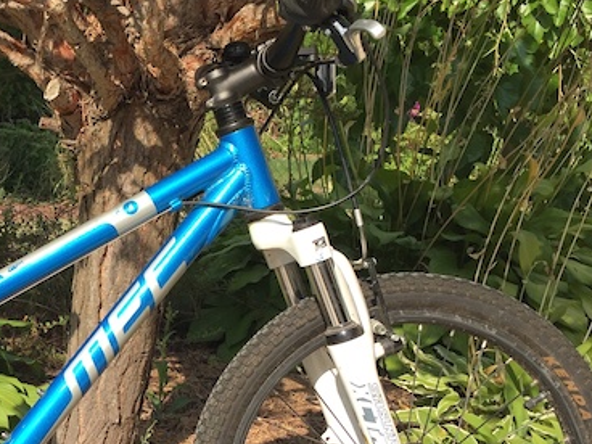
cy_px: 344
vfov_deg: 23.0
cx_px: 2
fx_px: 1077
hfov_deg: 28.8
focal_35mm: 63
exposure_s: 1/1041
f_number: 2.2
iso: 32
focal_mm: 4.15
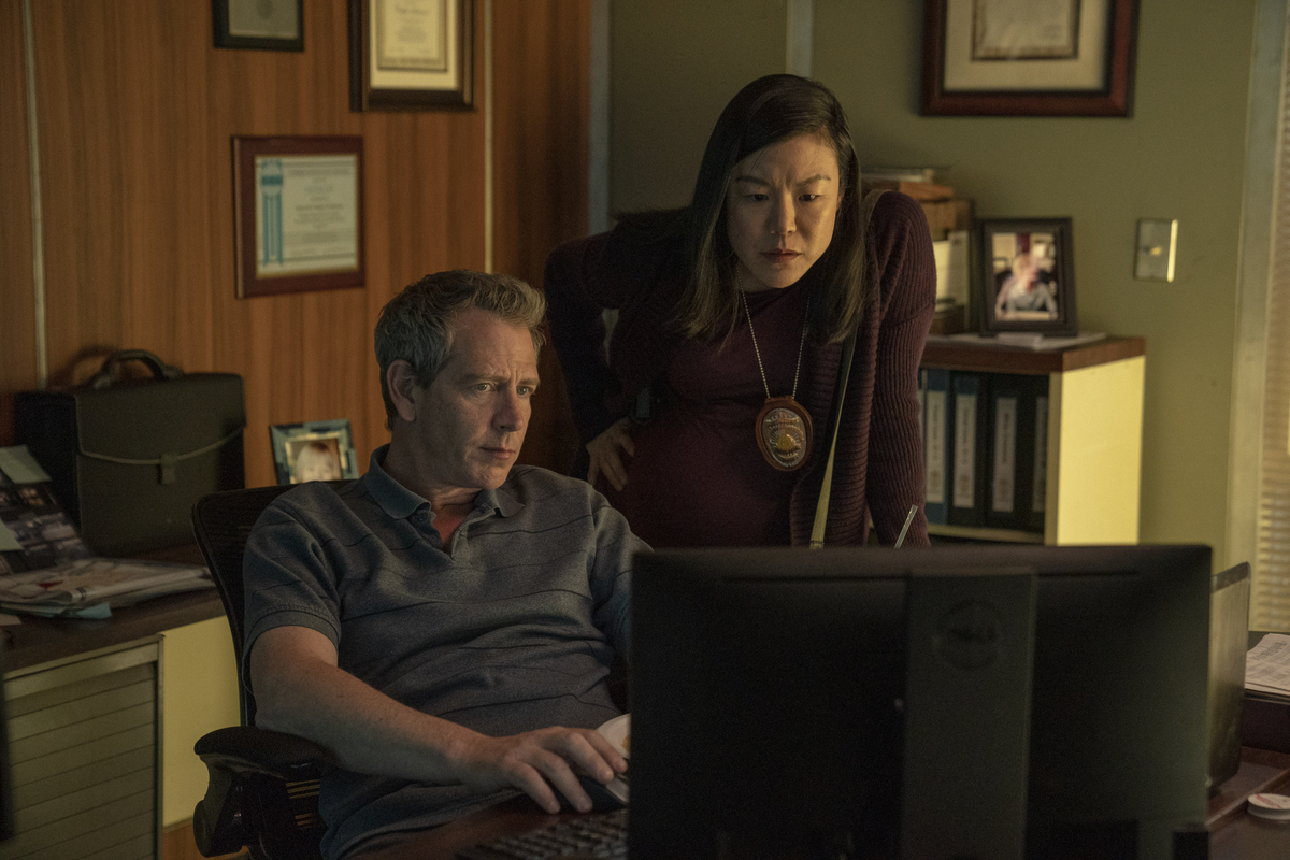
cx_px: 645
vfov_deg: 21.2
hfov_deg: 31.4
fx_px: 2293
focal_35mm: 64
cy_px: 430
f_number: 3.2
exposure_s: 1/80
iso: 5000
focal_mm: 64
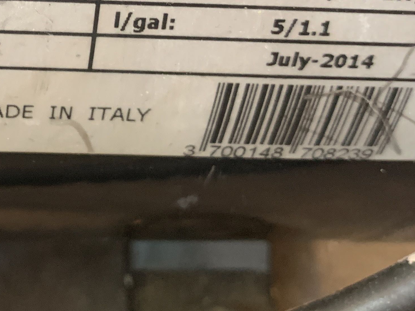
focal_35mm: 71
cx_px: 15
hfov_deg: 26.2
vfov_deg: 20.3
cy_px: 28
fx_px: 851
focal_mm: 4.25
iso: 200
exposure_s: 1/60
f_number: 1.8
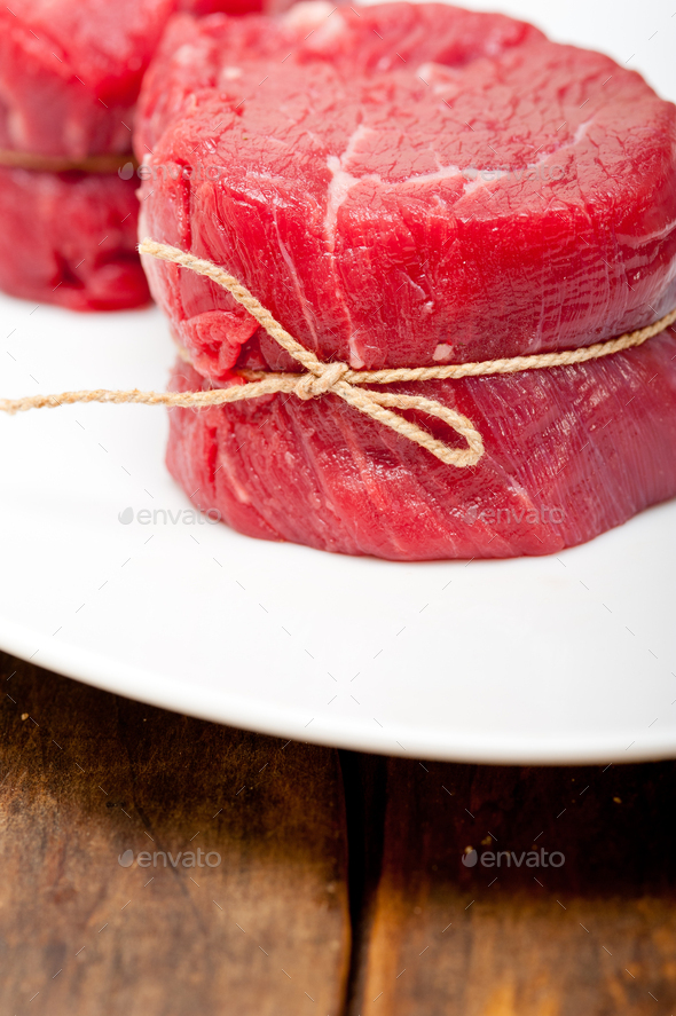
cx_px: 338
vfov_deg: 19.5
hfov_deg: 13.0
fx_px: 2962
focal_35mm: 105
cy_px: 508
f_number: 11
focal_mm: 105
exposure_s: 1/200
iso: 200
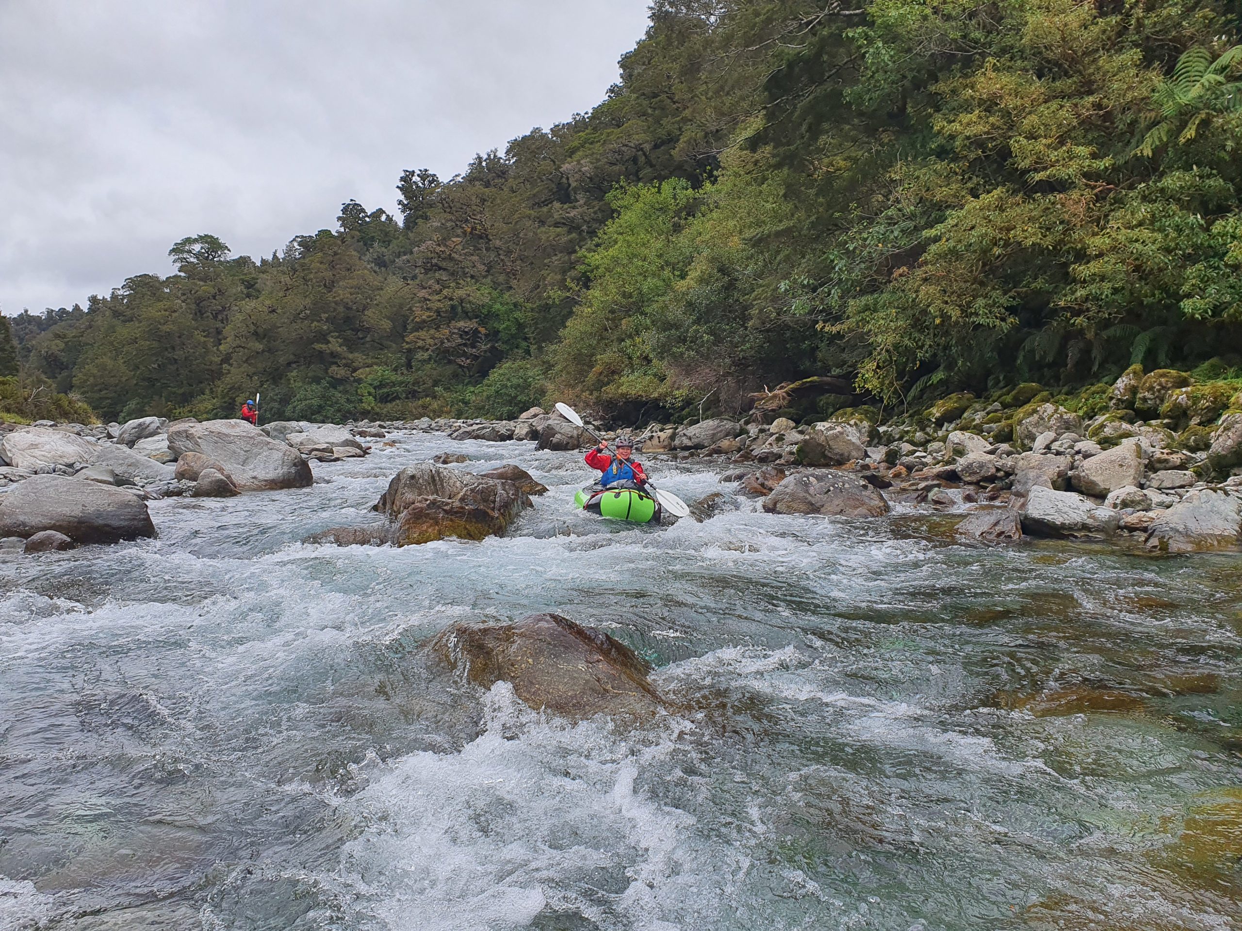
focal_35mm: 26
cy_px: 466
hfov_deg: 67.3
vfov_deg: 53.1
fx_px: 933
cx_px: 621
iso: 50
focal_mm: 4.32
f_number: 2.4
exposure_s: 1/800
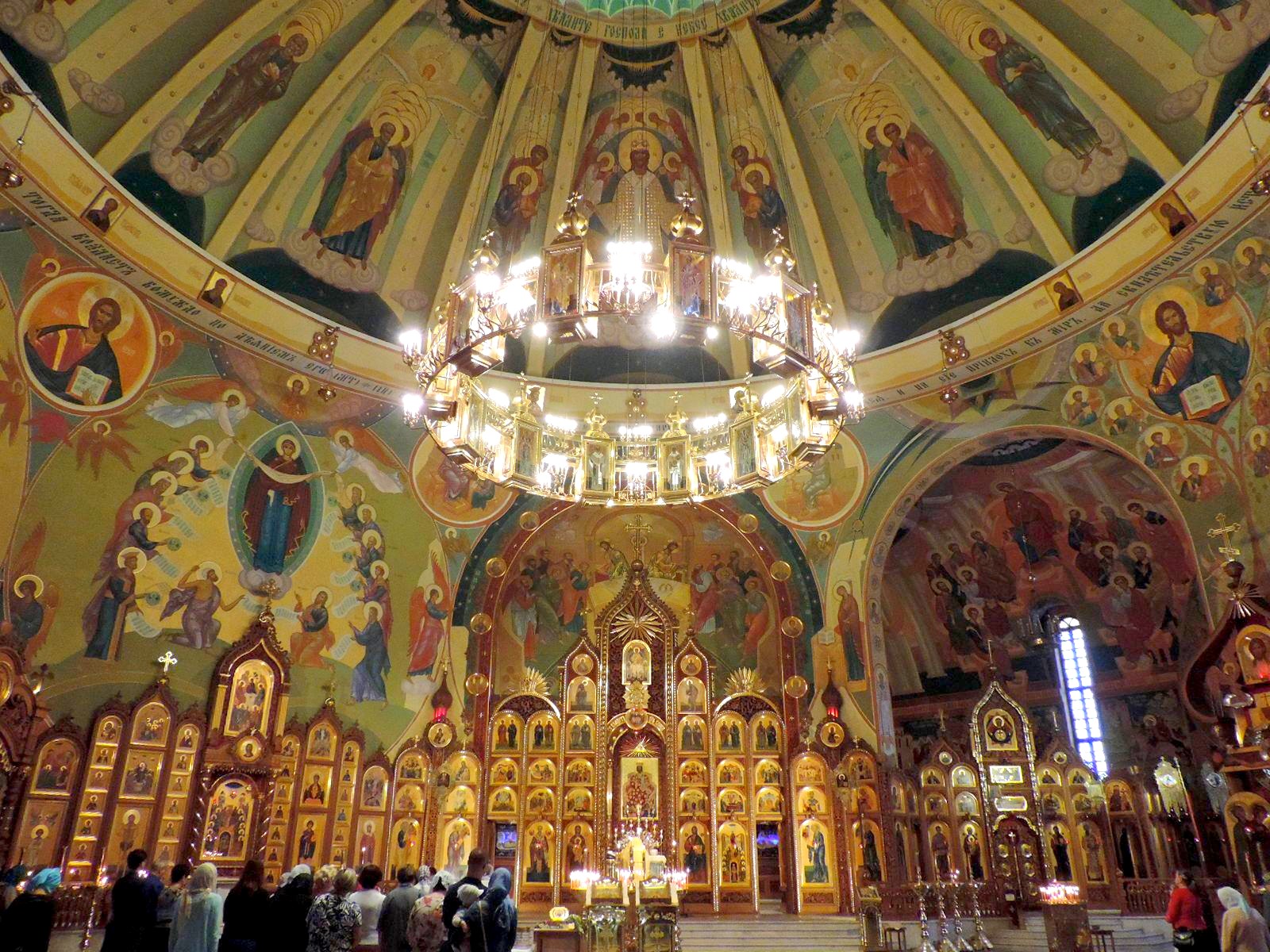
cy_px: 476
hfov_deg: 71.6
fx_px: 881
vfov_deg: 56.8
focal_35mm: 24
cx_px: 635
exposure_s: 1/30
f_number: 3
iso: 720
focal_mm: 4.3
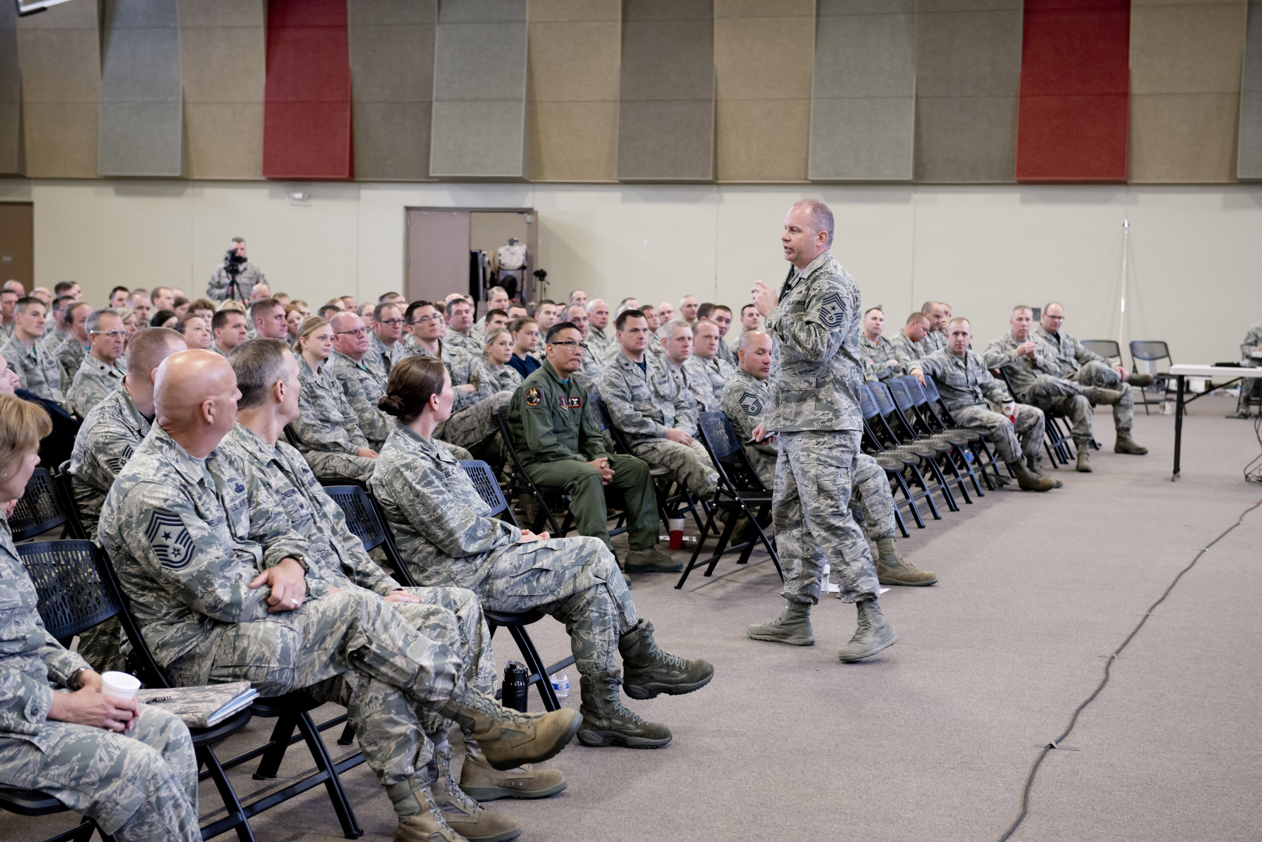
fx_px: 2104
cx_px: 631
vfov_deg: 22.6
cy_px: 421
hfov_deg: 33.4
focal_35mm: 60
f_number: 4.5
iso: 2500
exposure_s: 1/100
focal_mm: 60
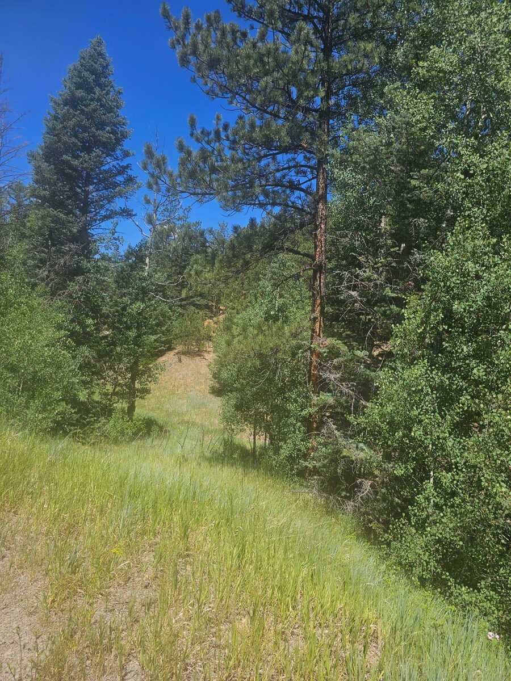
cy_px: 340
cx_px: 256
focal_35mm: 23
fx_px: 453
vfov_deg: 73.9
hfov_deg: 58.9
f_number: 1.7
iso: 10
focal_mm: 6.3
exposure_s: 1/657
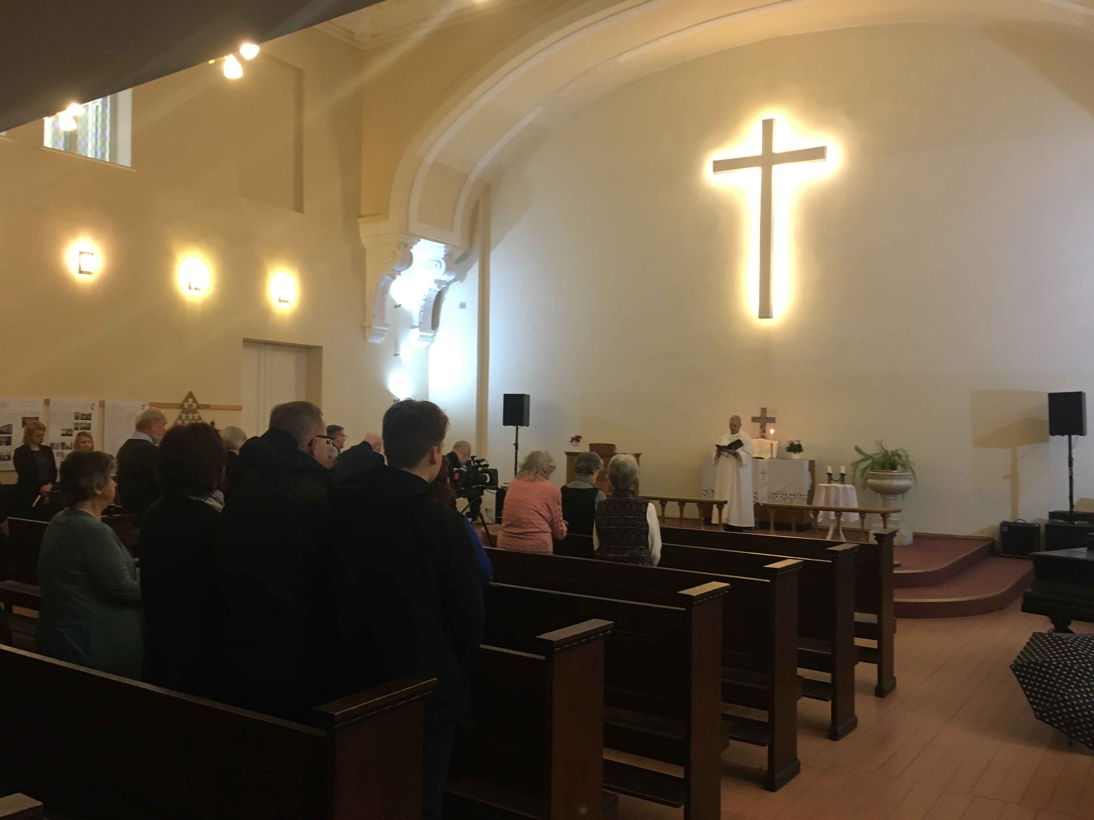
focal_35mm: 29
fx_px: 917
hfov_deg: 61.7
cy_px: 410
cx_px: 547
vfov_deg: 48.2
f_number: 2.2
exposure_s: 1/20
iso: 200
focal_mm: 4.15
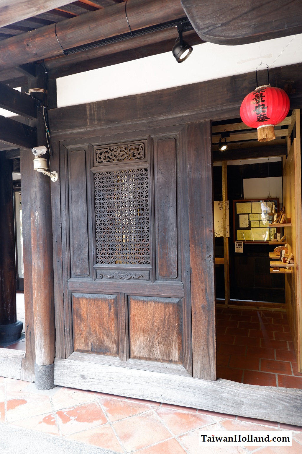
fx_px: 302
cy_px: 227
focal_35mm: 24
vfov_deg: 73.7
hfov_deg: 53.1
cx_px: 151
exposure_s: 1/42
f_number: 3.6
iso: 200
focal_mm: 16.1
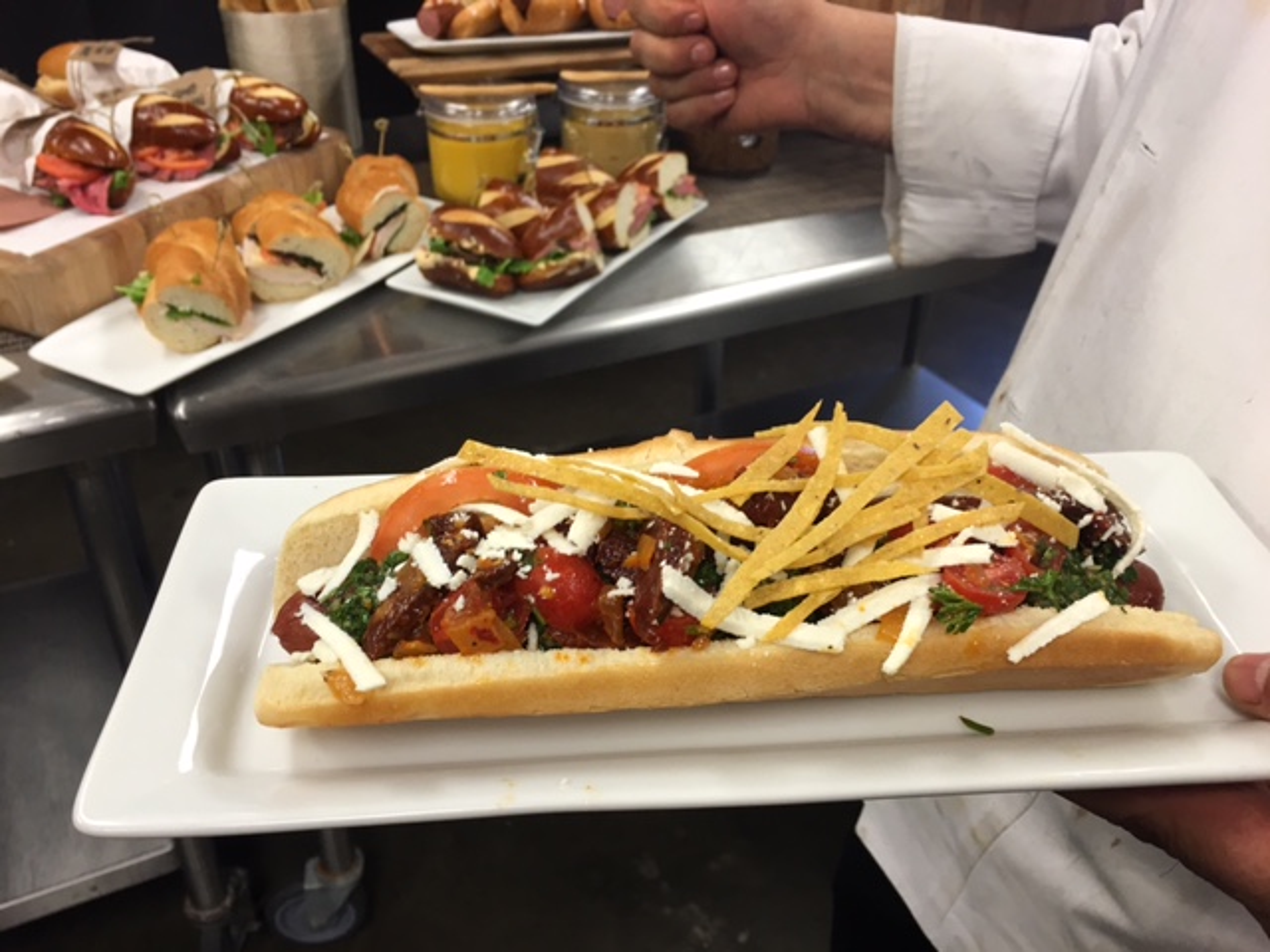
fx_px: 1064
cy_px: 476
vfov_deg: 48.2
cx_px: 635
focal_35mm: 29
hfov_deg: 61.7
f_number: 2.2
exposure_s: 1/15
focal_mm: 4.15
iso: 25
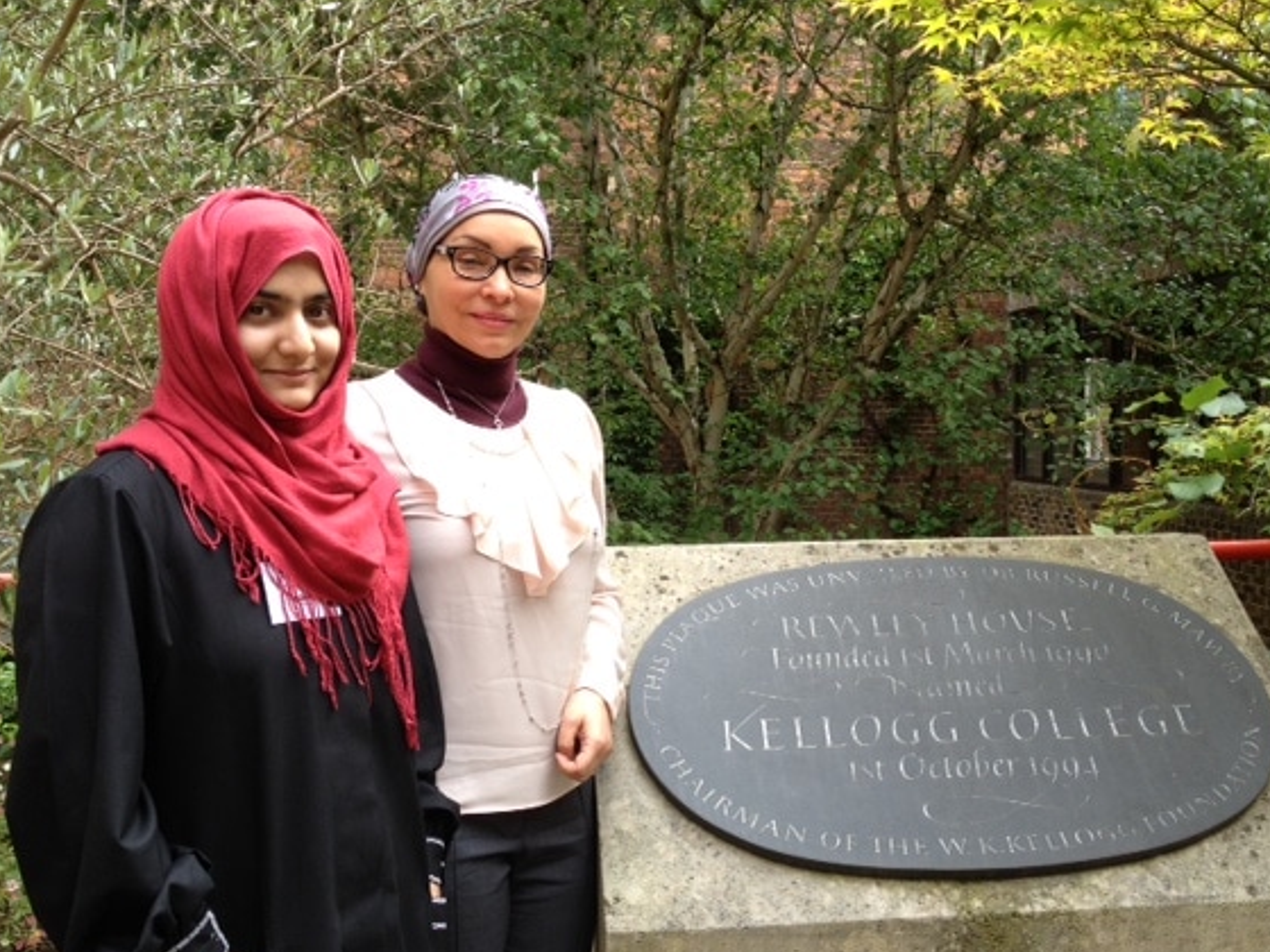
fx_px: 1468
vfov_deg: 36.0
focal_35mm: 40
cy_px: 496
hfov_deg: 46.8
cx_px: 664
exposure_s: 1/160
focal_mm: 4.28
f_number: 2.4
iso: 50
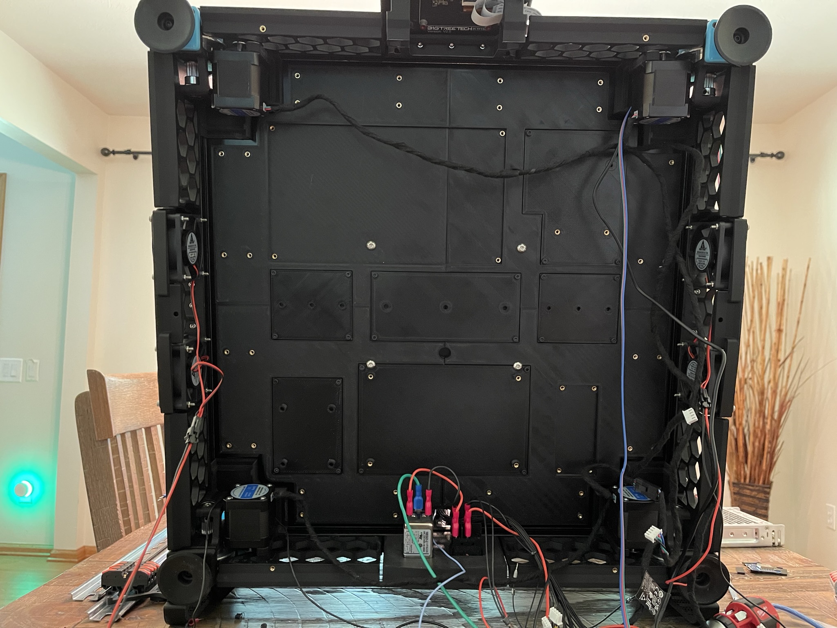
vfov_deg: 53.1
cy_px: 314
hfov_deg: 67.3
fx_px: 629
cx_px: 418
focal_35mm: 26
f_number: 1.6
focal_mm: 5.1
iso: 1000
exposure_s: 1/30
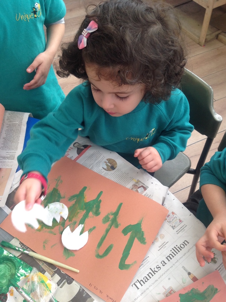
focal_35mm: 35
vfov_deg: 52.7
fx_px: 305
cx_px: 113
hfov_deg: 40.6
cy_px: 151
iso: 64
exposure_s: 1/120
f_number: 2.4
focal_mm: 4.28
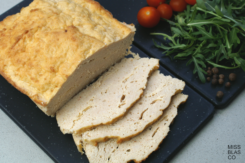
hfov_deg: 29.9
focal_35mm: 68
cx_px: 122
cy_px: 82
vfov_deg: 20.1
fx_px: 459
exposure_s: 1/400
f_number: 7.1
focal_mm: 45
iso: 400
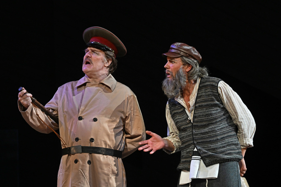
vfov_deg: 6.3
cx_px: 140
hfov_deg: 9.5
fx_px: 1694
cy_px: 94
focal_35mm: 217
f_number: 5
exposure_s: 1/320
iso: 2500
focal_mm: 145
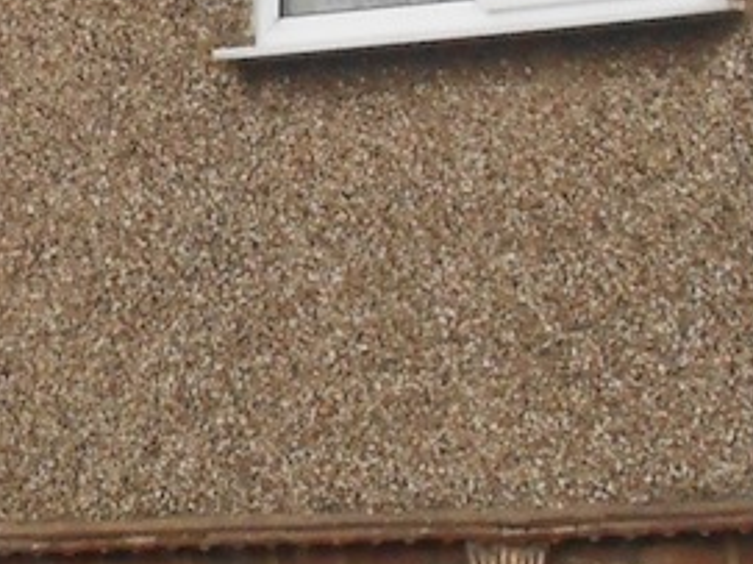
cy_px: 133
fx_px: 7762
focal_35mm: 357
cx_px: -859
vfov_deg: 4.2
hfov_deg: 5.4
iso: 200
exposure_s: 1/60
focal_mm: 11.3
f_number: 5.6
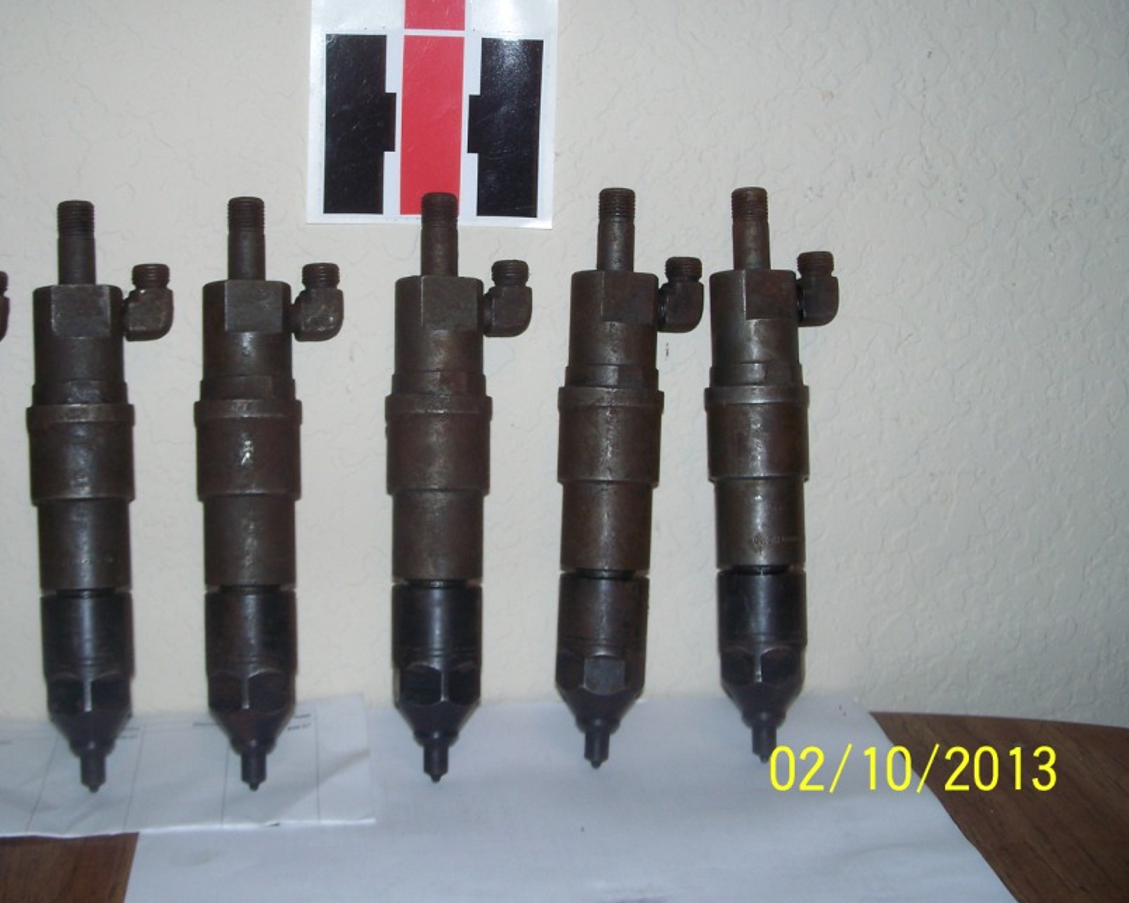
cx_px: 416
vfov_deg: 32.7
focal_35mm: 46
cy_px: 367
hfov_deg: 40.0
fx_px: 1537
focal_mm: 7.8
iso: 125
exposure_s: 1/60
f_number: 2.8
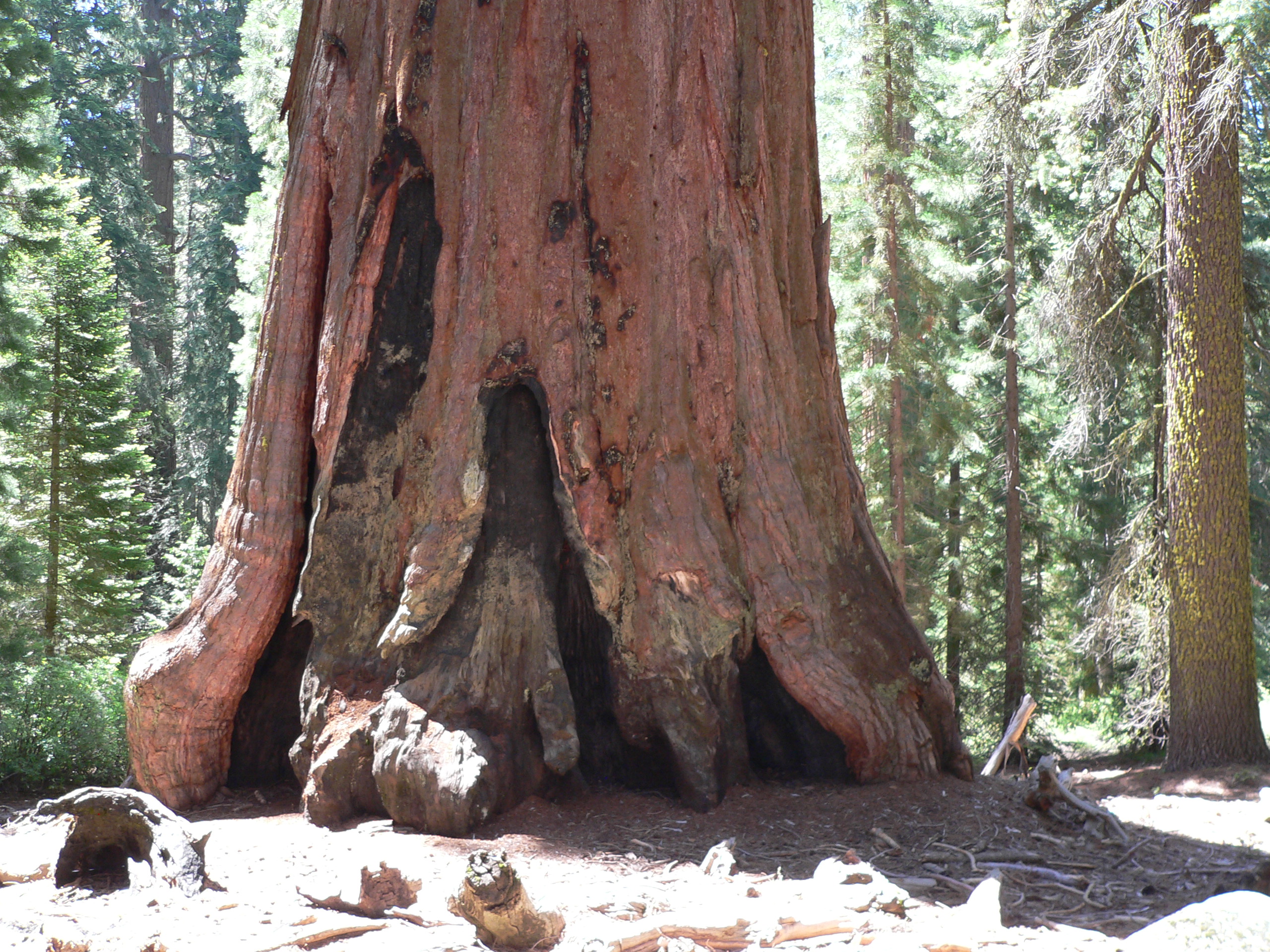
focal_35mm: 43
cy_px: 476
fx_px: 1578
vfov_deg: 33.6
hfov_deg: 43.9
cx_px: 635
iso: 100
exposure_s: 1/60
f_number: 2.8
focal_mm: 7.2
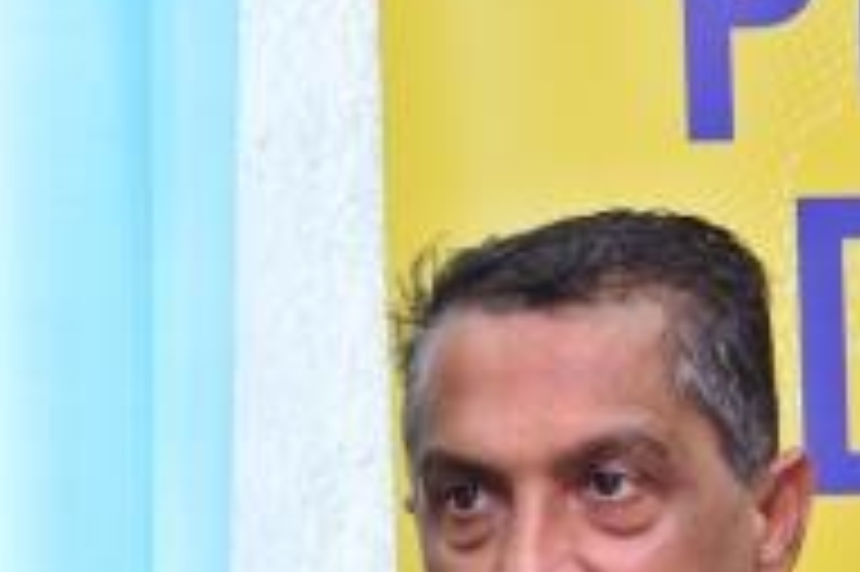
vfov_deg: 5.3
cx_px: 410
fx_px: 6158
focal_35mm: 258
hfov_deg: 8.0
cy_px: 540
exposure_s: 1/200
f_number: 4.5
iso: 1600
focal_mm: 48
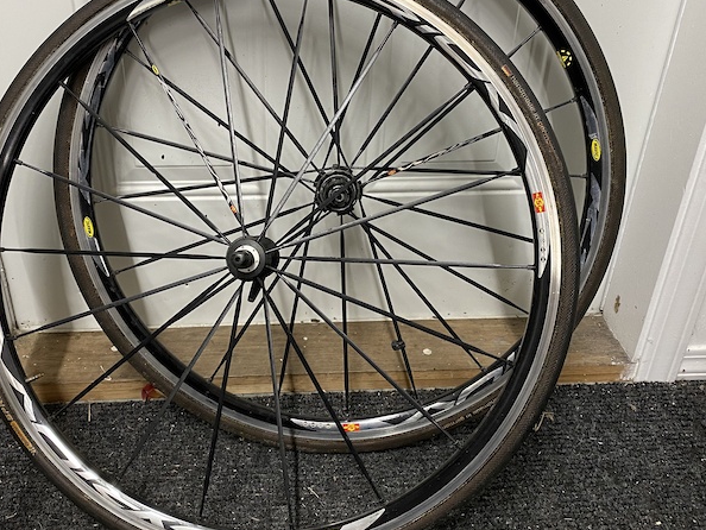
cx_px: 307
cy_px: 232
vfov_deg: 40.7
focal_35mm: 35
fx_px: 714
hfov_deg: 52.5
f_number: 1.8
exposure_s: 1/60
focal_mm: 4.25
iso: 160
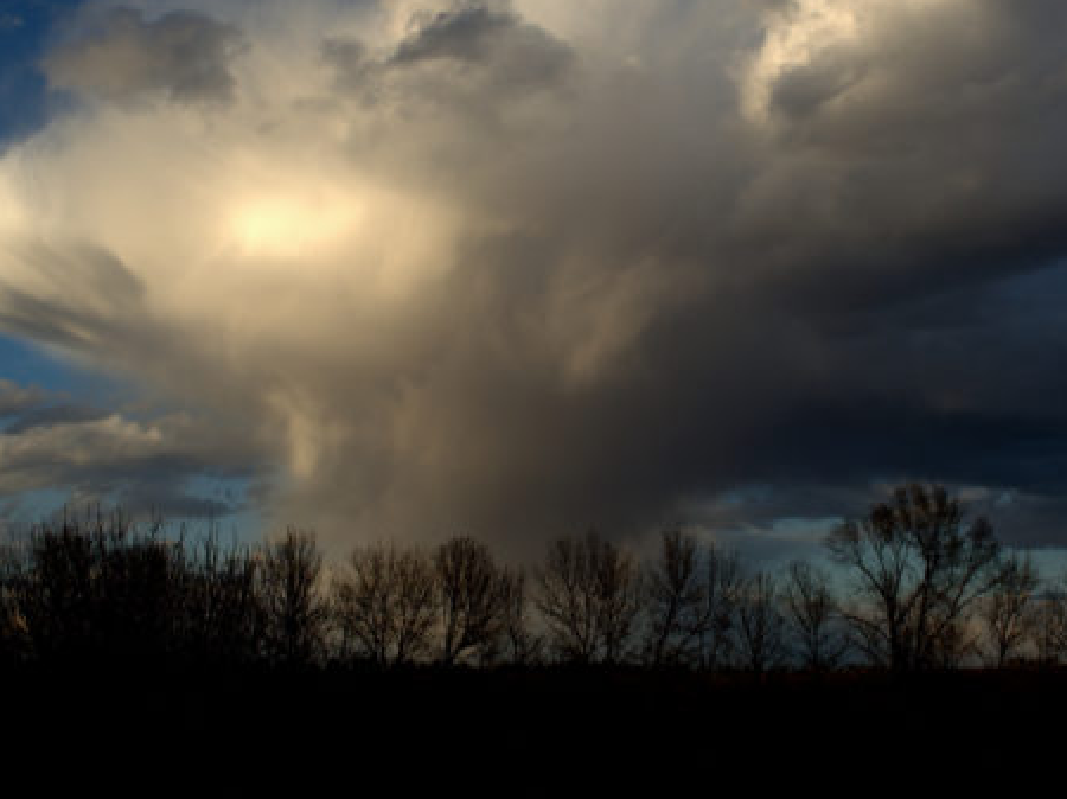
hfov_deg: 36.1
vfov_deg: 27.2
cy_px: 226
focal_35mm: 53
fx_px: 1633
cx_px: 638
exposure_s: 1/200
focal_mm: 22
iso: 100
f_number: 7.1
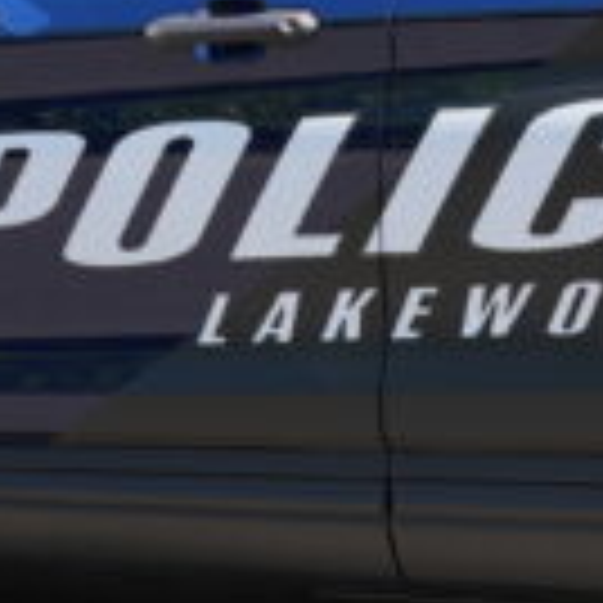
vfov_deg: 8.6
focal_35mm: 200
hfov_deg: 8.7
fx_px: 3942
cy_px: -214
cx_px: 626
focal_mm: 41
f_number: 4.5
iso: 80
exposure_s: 1/125
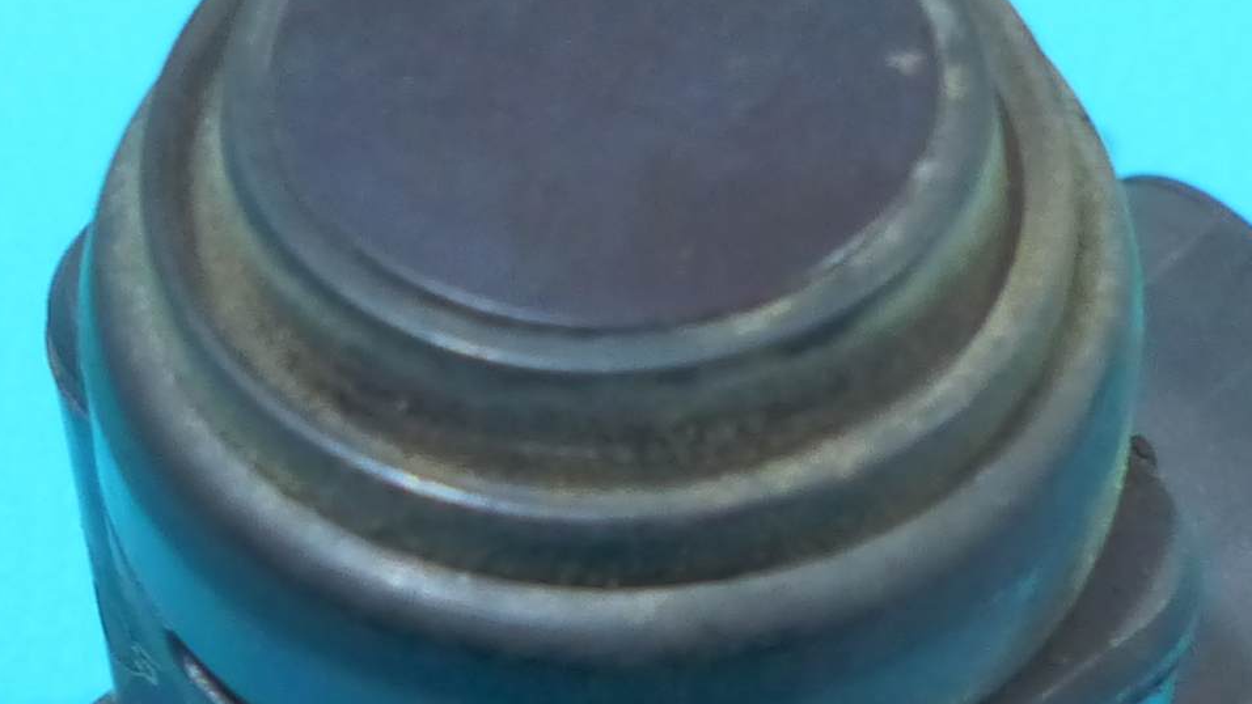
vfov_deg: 10.6
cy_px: 573
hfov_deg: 18.8
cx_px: 571
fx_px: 3785
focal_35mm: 114
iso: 400
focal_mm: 4.5
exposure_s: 1/30
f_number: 2.8
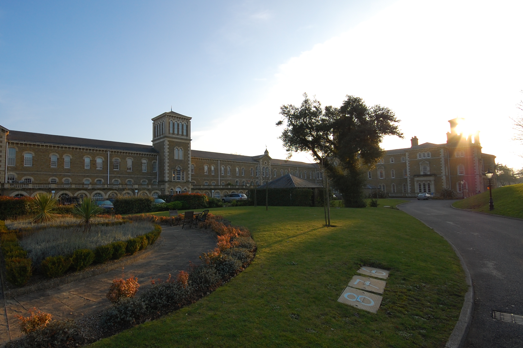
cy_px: 170
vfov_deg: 67.4
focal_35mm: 18
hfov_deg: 89.4
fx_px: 261
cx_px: 223
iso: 200
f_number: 8
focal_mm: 10
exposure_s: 1/250
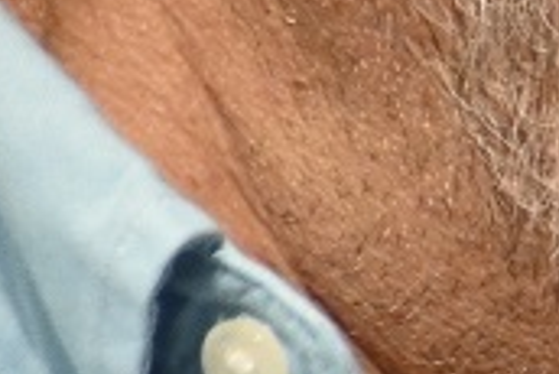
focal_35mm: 1358
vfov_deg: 1.0
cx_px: 1908
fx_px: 21104
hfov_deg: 1.5
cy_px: 0
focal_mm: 130
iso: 2200
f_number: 5.6
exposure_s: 1/30
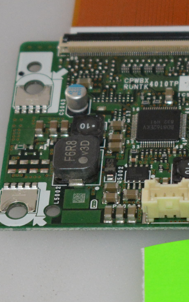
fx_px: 1838
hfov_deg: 5.8
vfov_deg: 9.4
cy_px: 132
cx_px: 290
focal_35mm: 223
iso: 2000
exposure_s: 1/200
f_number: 5.3
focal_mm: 48
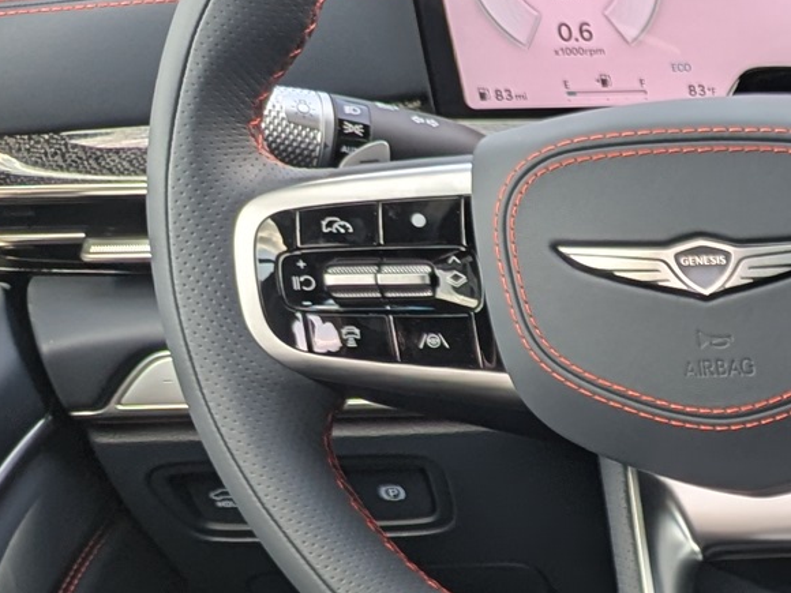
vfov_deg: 13.1
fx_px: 2422
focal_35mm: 106
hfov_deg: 15.5
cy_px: 942
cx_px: 1489
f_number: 1.85
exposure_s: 1/183
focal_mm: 6.81
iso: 40
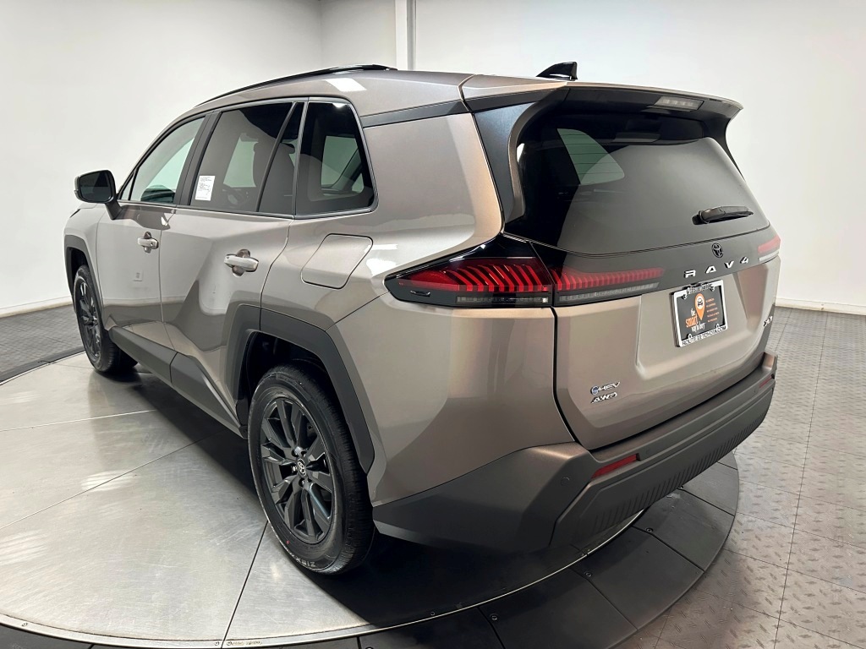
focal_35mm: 24
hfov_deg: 71.6
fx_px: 600
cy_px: 324
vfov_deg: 56.8
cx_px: 433
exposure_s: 1/60
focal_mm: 6.86
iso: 500
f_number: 1.78
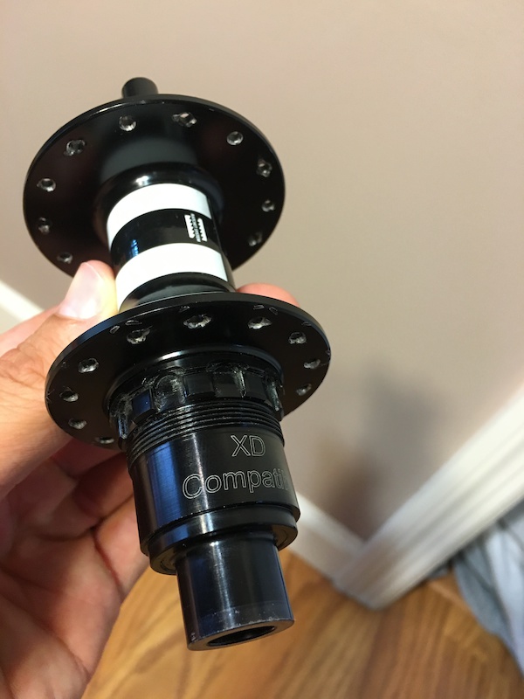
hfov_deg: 48.2
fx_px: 585
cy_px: 350
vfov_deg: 61.7
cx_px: 262
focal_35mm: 29
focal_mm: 4.15
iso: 160
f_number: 2.2
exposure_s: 1/30
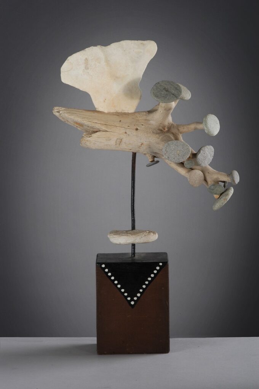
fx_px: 1704
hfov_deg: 8.7
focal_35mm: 158
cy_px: 194
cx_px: 130
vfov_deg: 13.1
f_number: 25
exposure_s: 1/125
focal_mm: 105
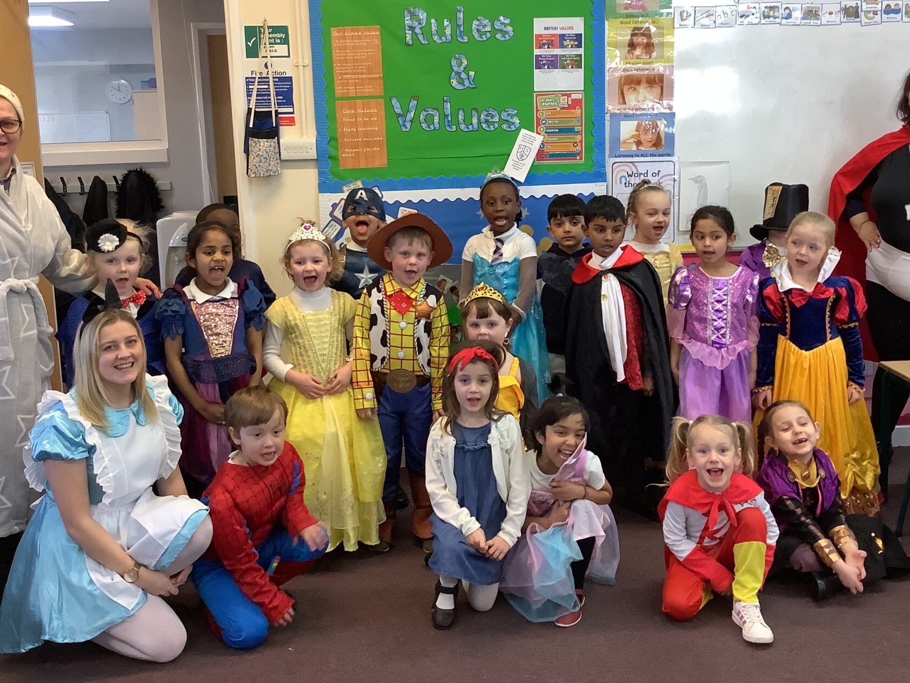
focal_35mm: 38
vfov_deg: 37.5
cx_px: 465
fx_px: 999
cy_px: 266
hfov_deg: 49.0
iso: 200
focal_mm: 3.3
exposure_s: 1/60
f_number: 2.4
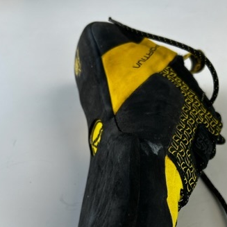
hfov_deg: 37.3
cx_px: 146
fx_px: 334
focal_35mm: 45
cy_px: 178
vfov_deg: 36.4
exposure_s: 1/120
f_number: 1.5
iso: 50
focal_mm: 5.7
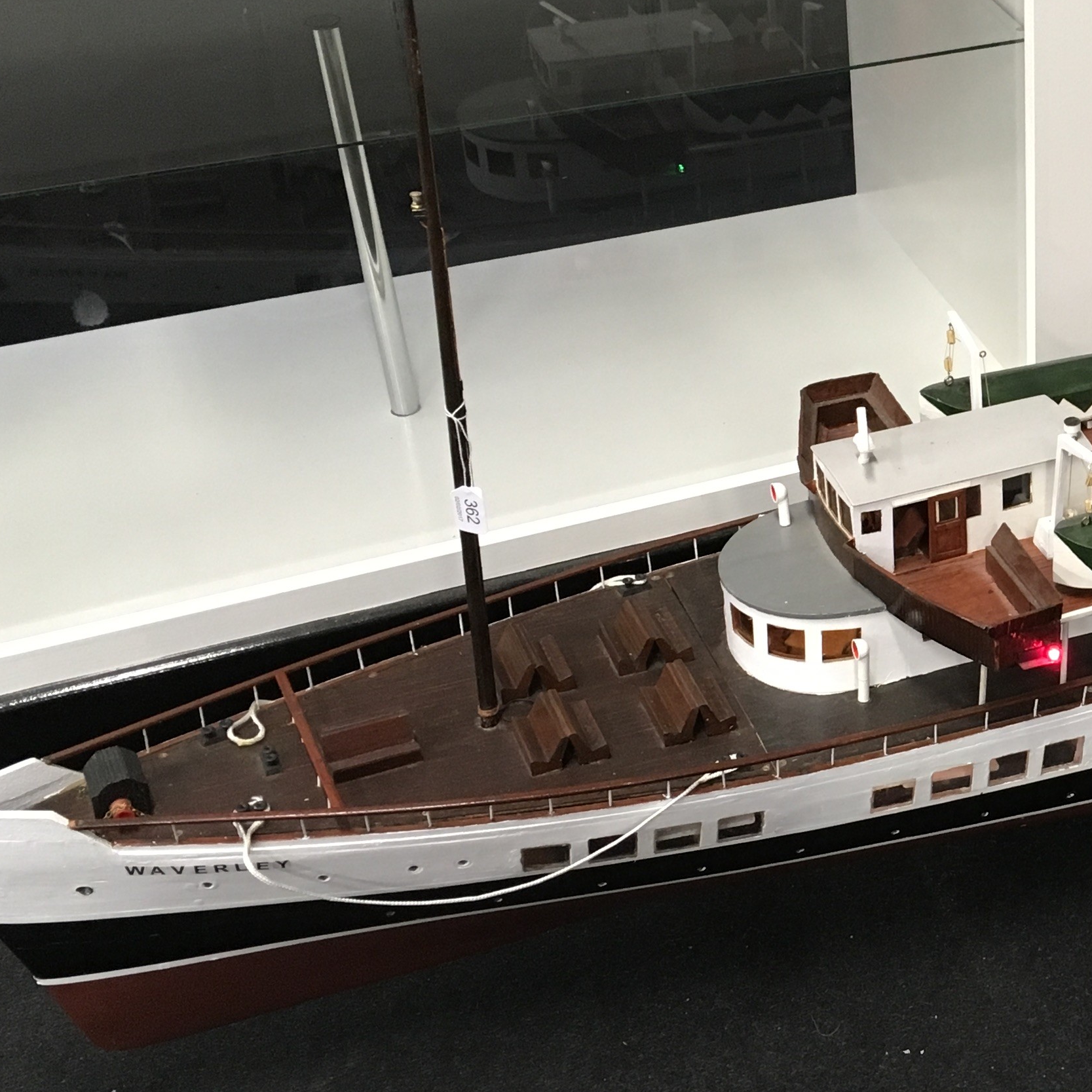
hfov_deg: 25.6
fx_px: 2213
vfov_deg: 27.7
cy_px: 492
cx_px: 1209
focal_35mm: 62
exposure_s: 1/33
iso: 160
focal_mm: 4.15
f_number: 2.2
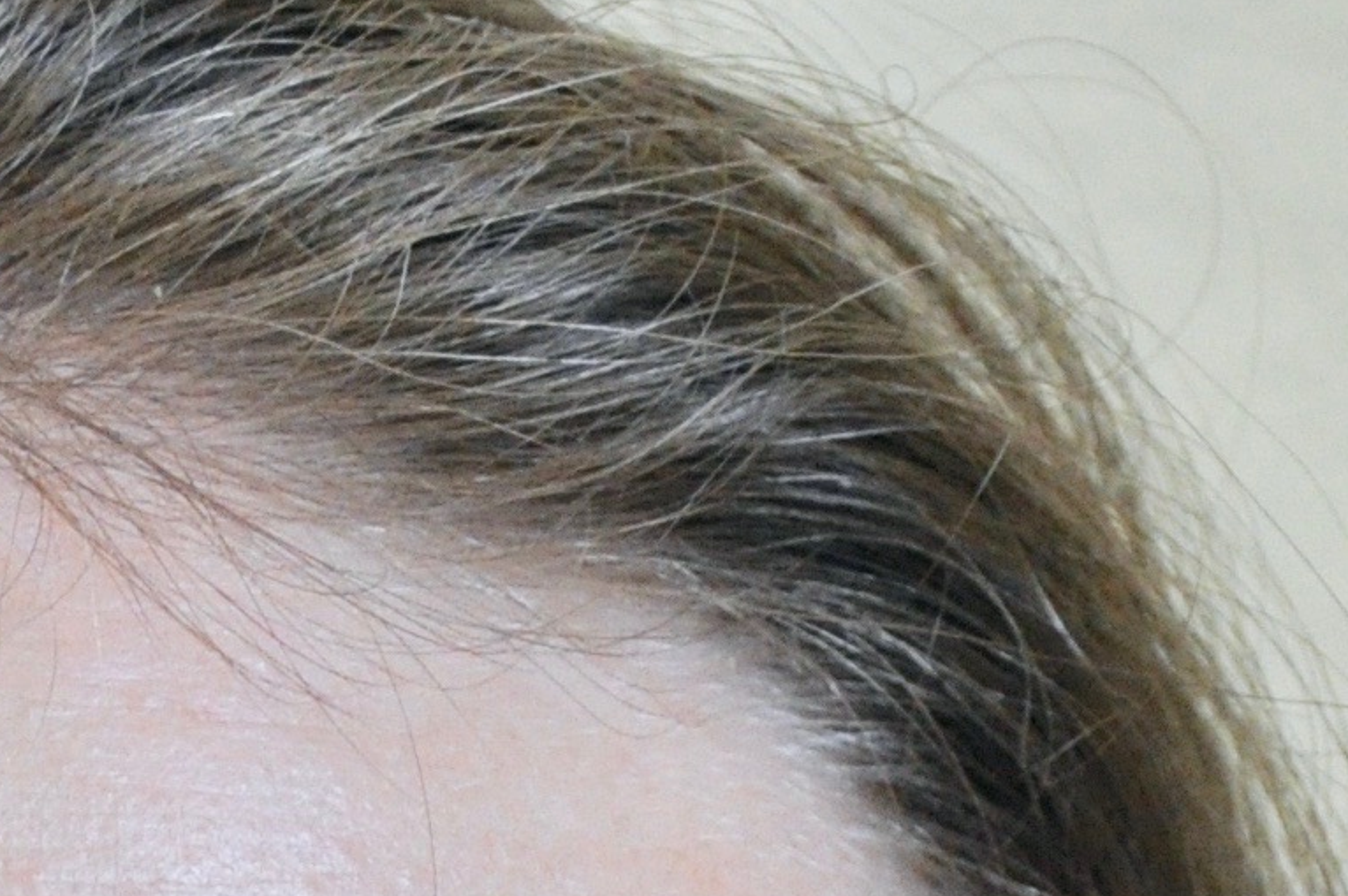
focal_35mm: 319
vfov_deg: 4.2
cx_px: -25
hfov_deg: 6.4
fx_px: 11932
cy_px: 2436
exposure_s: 1/30
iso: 800
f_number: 4.5
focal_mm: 38
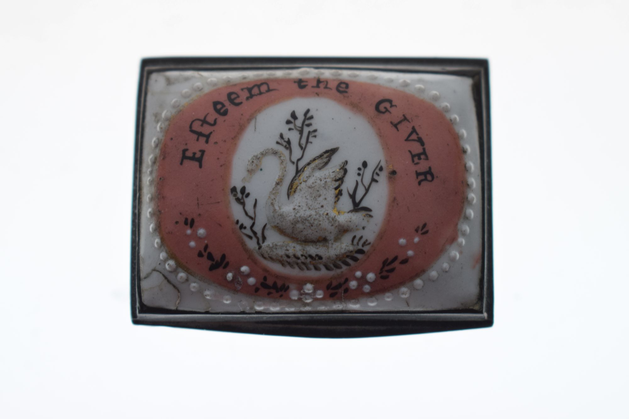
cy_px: 210
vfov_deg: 16.6
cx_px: 314
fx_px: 1441
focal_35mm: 82
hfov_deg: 24.6
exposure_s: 1/125
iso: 400
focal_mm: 55
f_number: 7.1
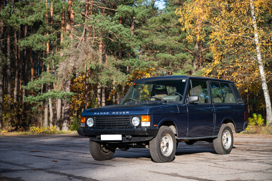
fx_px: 528
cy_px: 90
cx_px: 136
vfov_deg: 19.4
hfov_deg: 28.9
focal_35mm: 70
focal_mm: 70
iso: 200
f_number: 4.5
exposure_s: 1/250
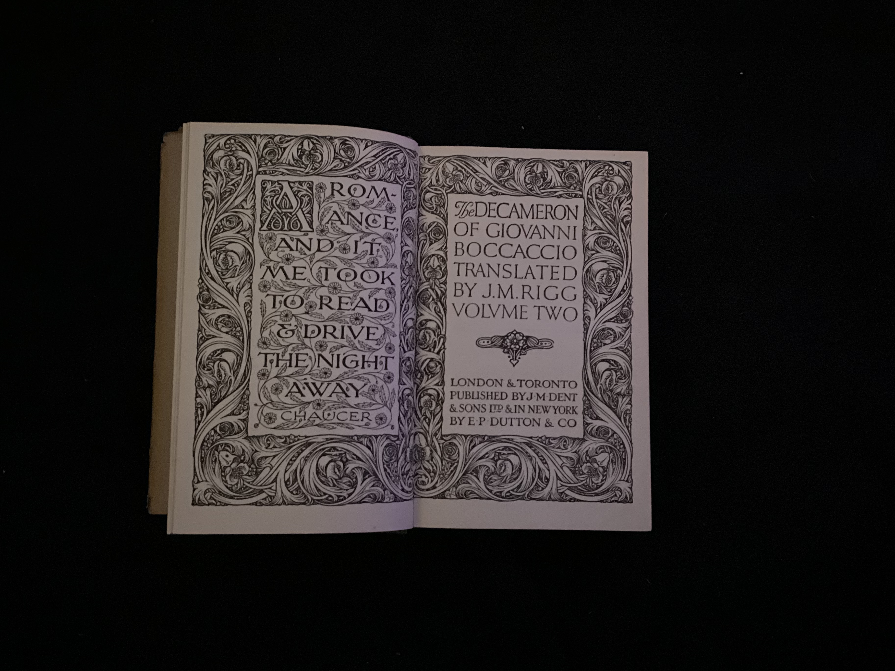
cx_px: 439
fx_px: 827
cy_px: 361
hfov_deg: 56.8
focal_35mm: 32
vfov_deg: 44.1
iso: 1600
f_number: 1.8
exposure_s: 1/15
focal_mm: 3
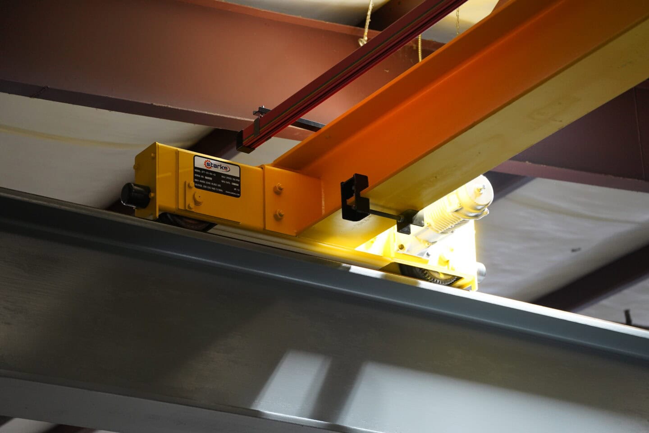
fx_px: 2217
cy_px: 216
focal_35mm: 123
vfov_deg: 11.1
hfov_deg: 16.7
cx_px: 324
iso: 3200
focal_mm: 123
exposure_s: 1/160
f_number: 2.8
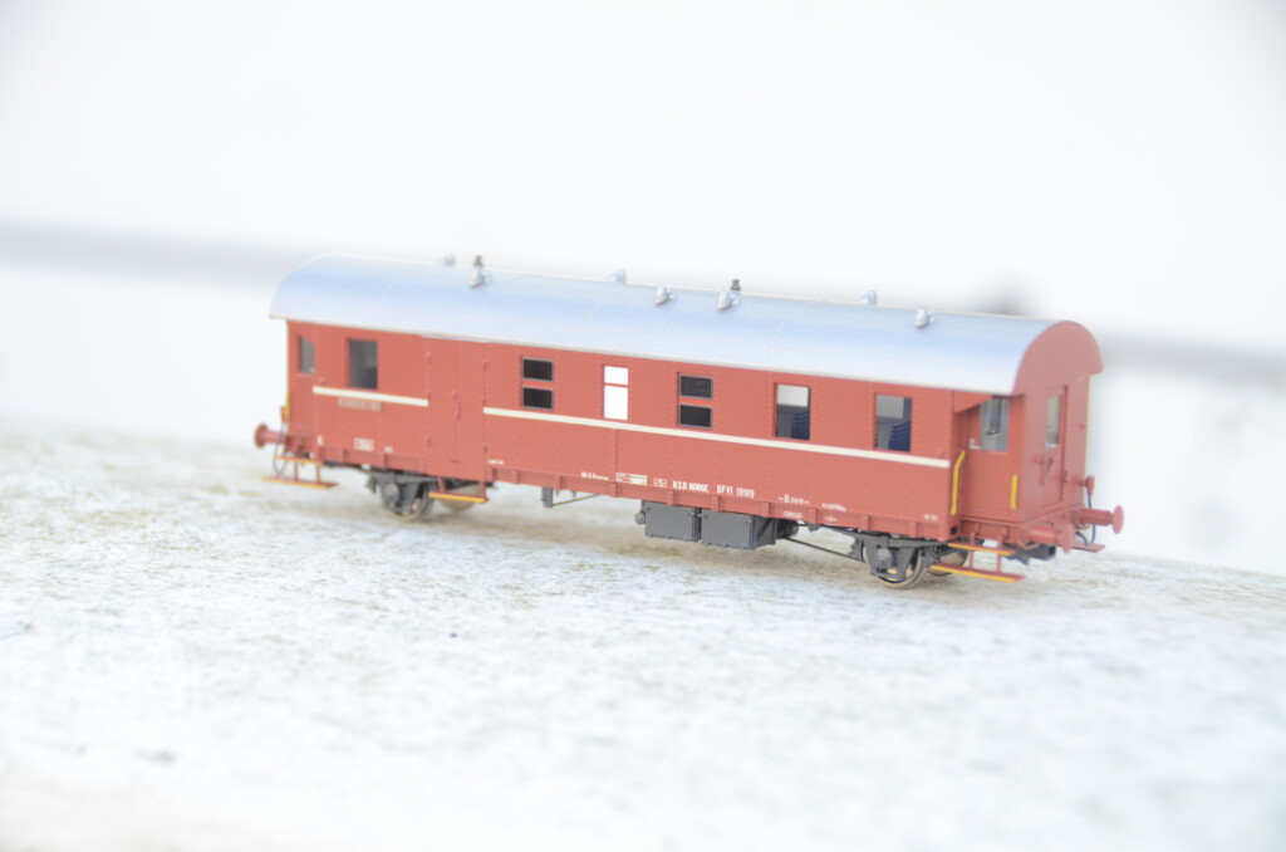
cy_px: 426
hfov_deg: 21.0
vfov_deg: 14.0
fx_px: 3475
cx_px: 643
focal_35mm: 98
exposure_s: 1/250
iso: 720
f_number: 5
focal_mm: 65
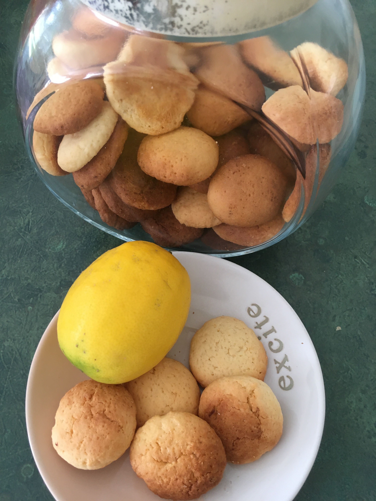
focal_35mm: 29
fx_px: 420
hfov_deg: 48.2
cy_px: 250
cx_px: 188
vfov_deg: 61.7
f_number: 2.2
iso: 125
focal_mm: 4.15
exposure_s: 1/33
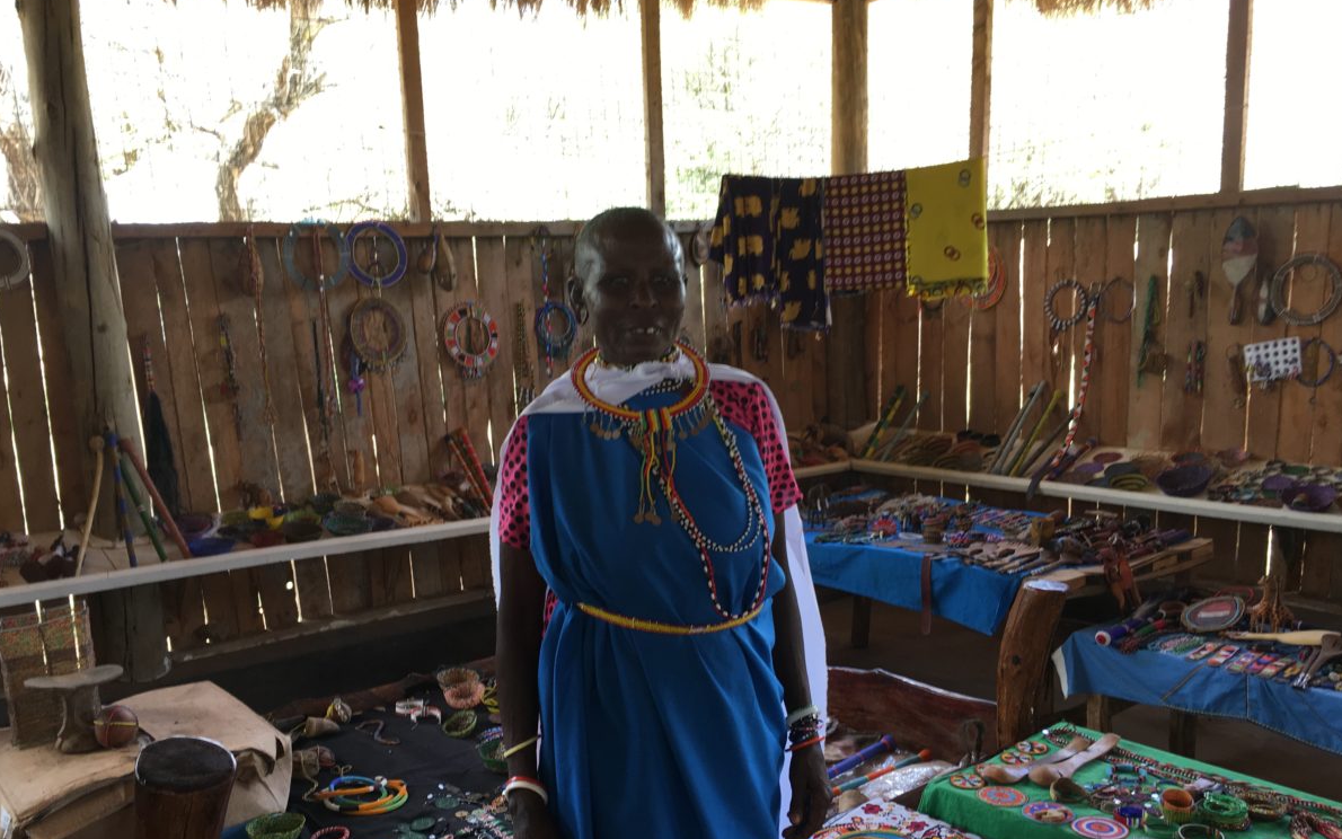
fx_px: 1134
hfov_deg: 61.2
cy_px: 491
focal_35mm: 31
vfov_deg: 40.5
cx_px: 671
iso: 32
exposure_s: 1/50
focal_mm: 4.15
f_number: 2.2
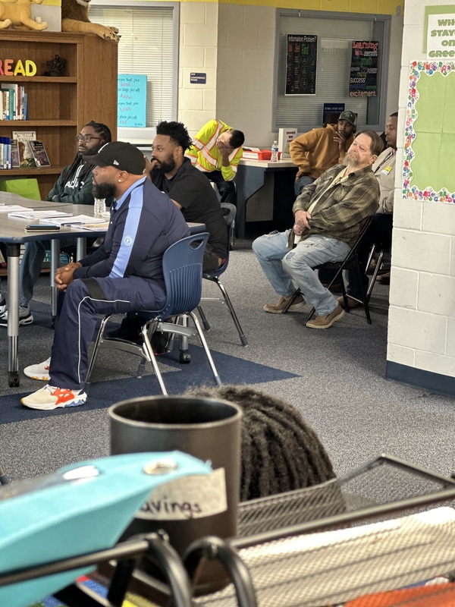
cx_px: 228
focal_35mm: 77
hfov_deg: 19.1
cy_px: 304
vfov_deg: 25.3
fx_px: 1349
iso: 400
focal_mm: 9
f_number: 2.8
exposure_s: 1/15
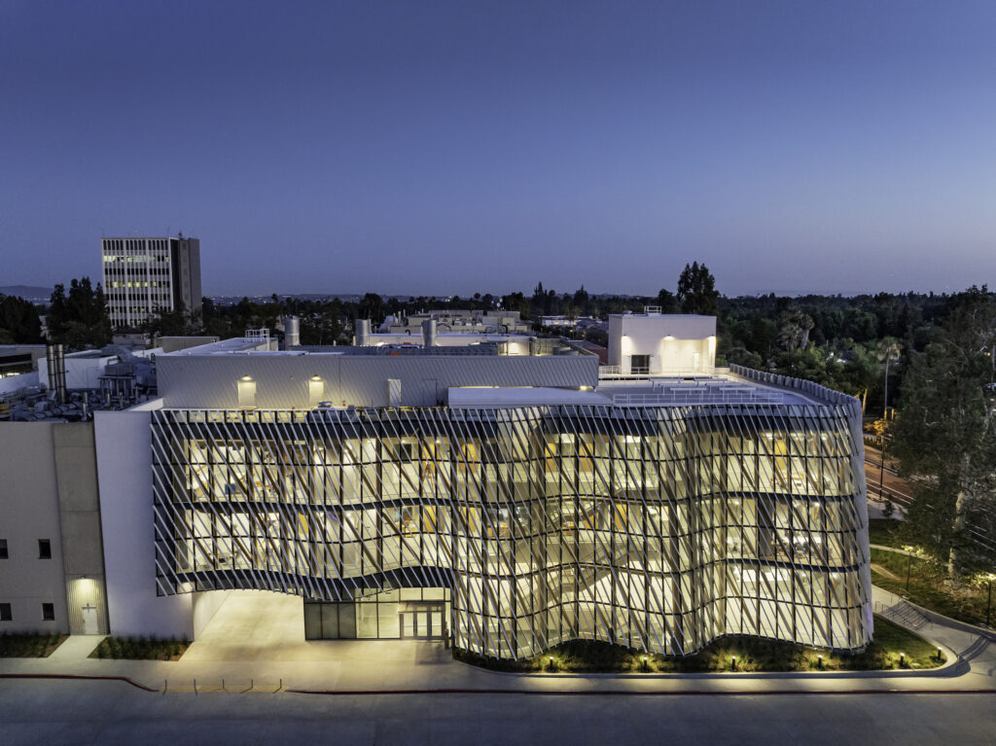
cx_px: 498
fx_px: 690
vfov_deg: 56.8
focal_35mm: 24
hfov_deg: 71.6
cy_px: 373
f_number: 4.5
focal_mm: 12.29
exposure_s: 1/13
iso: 580
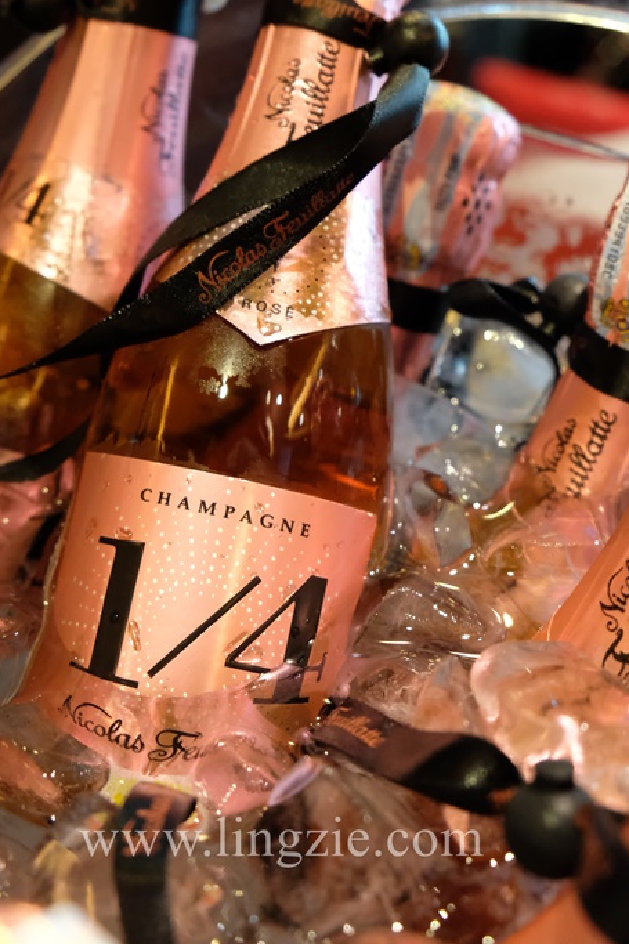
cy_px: 308
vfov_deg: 36.5
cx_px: 248
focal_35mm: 54
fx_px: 1416
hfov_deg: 25.0
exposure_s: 1/30
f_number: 4
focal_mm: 24.3
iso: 5000
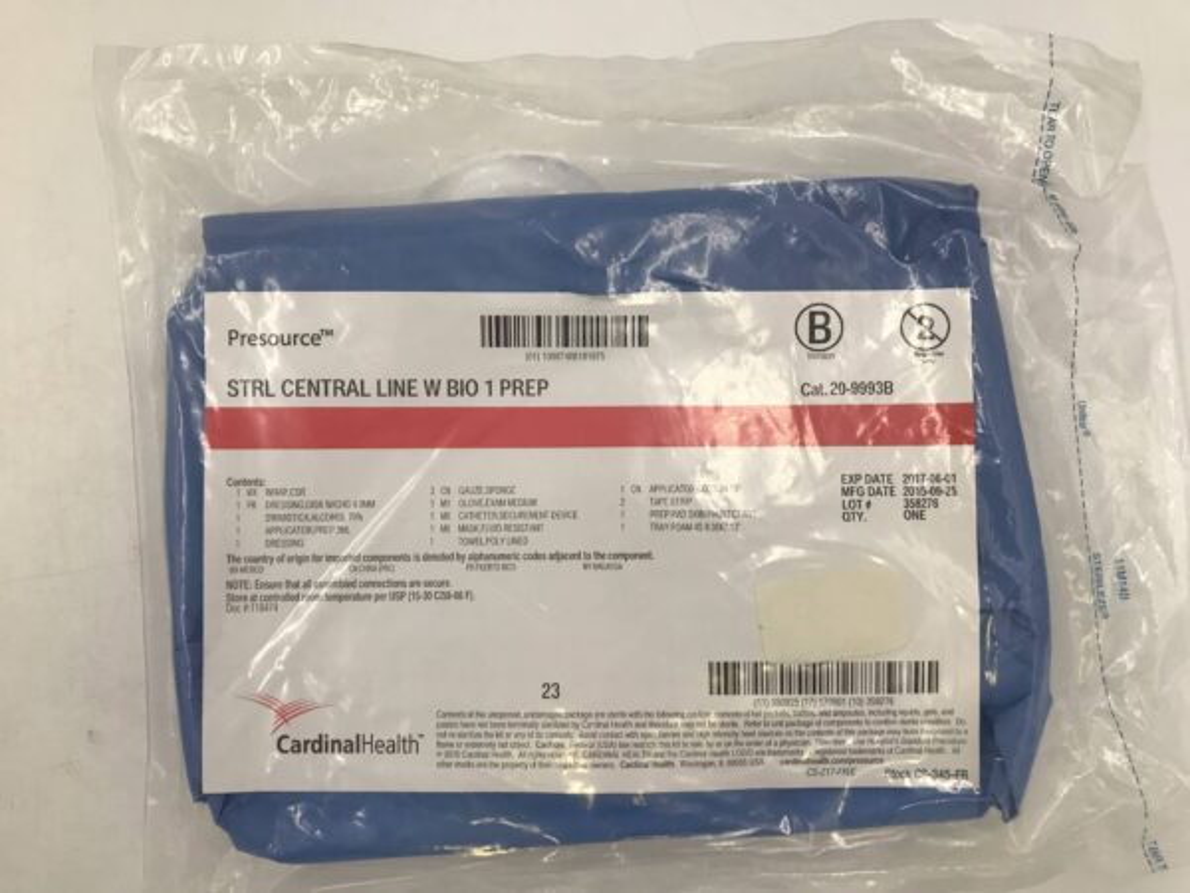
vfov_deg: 49.7
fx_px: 963
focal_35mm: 28
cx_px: 595
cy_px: 446
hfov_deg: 63.4
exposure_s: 1/40
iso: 25
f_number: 1.8
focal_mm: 3.99
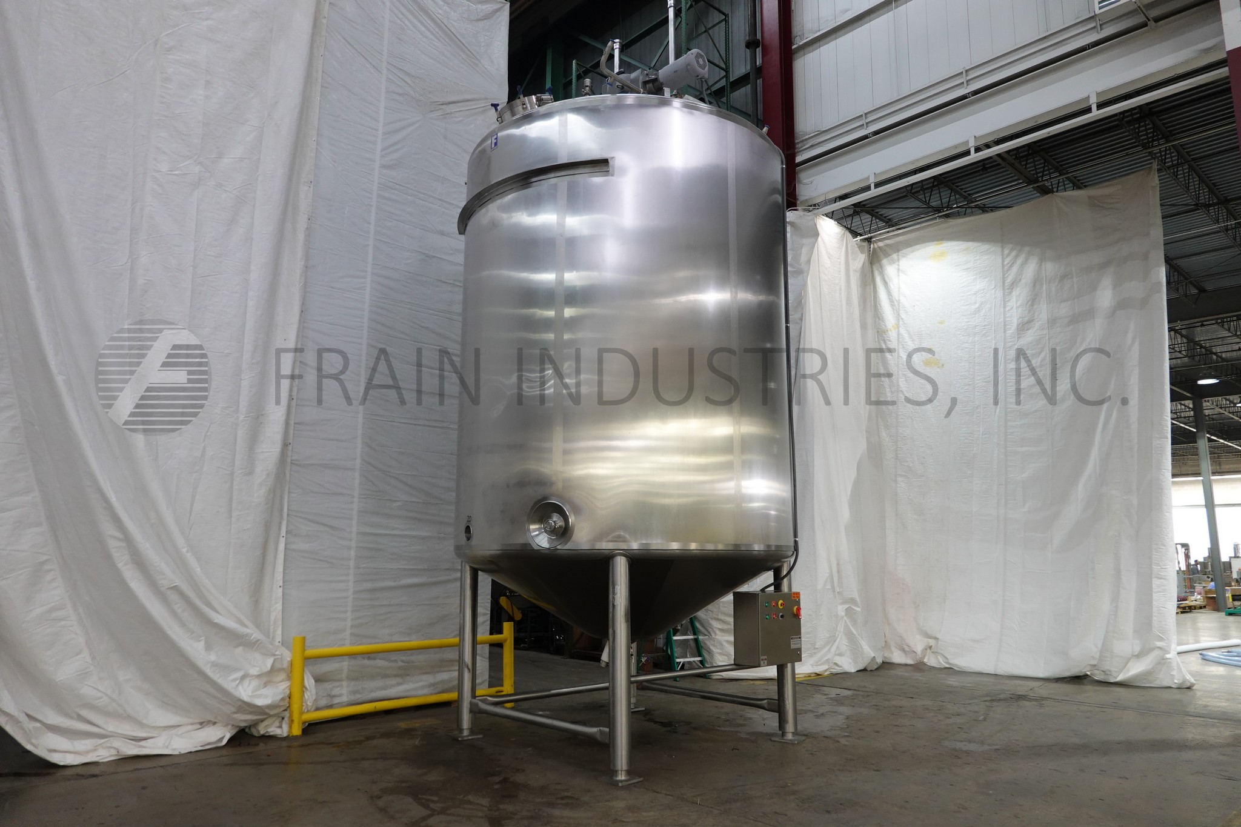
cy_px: 414
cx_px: 620
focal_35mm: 24
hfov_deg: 73.7
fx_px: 827
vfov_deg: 53.1
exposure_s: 1/30
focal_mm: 9
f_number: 2.8
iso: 400
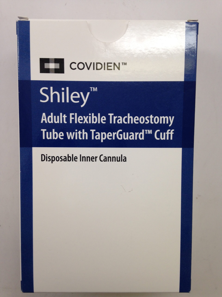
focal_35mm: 33
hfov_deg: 42.9
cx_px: 111
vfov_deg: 55.4
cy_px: 148
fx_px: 282
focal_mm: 4.12
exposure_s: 1/60
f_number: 2.4
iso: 50
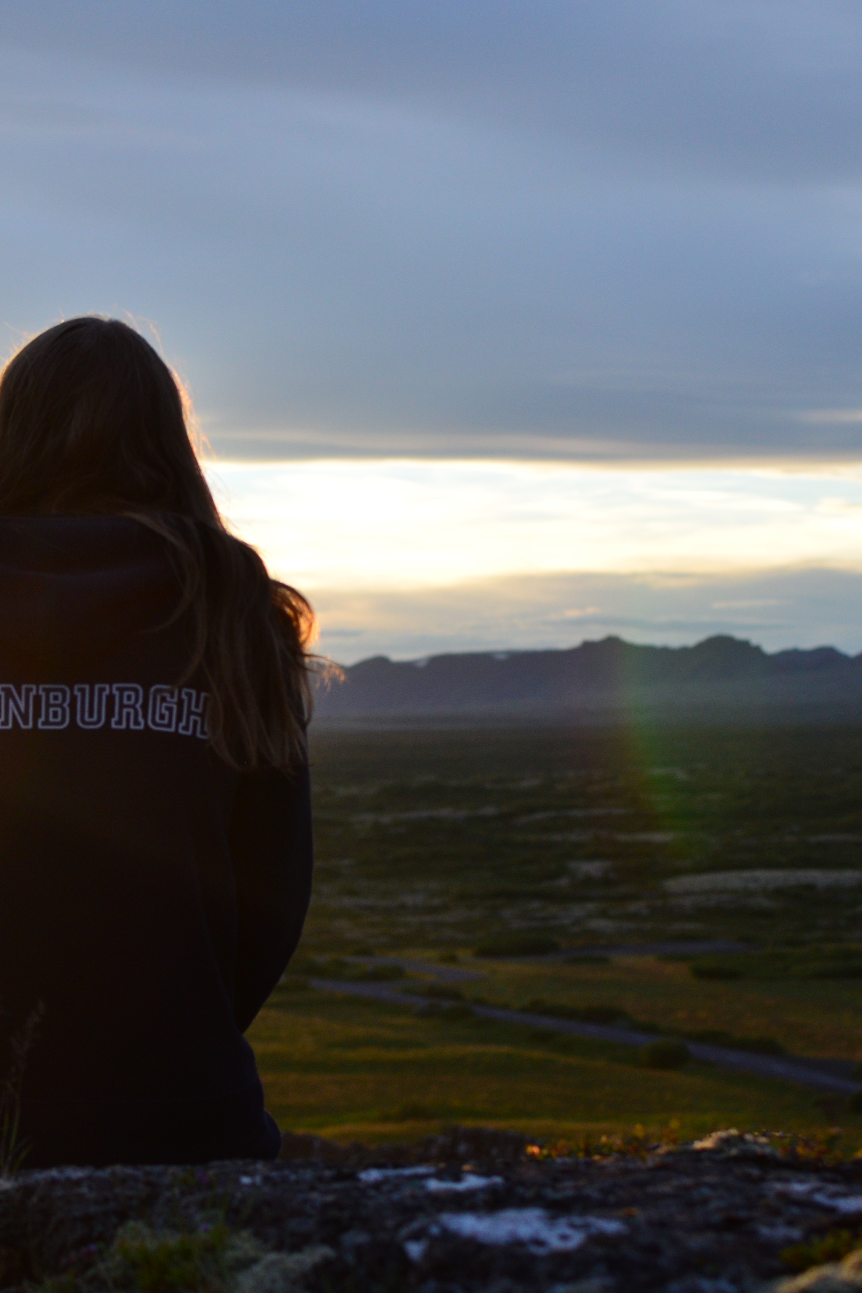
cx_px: 334
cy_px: 642
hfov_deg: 17.1
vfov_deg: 25.4
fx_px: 2864
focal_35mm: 80
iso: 500
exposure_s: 1/1250
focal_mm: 35
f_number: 3.2
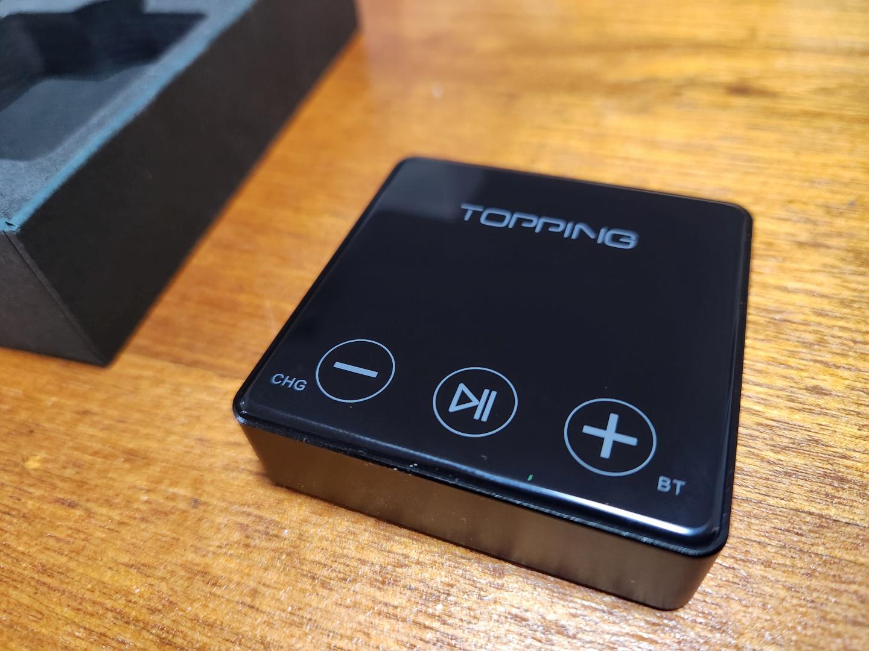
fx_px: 577
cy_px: 326
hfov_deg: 73.9
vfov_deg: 58.9
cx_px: 434
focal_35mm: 23
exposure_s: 1/25
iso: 800
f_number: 1.8
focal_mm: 5.4
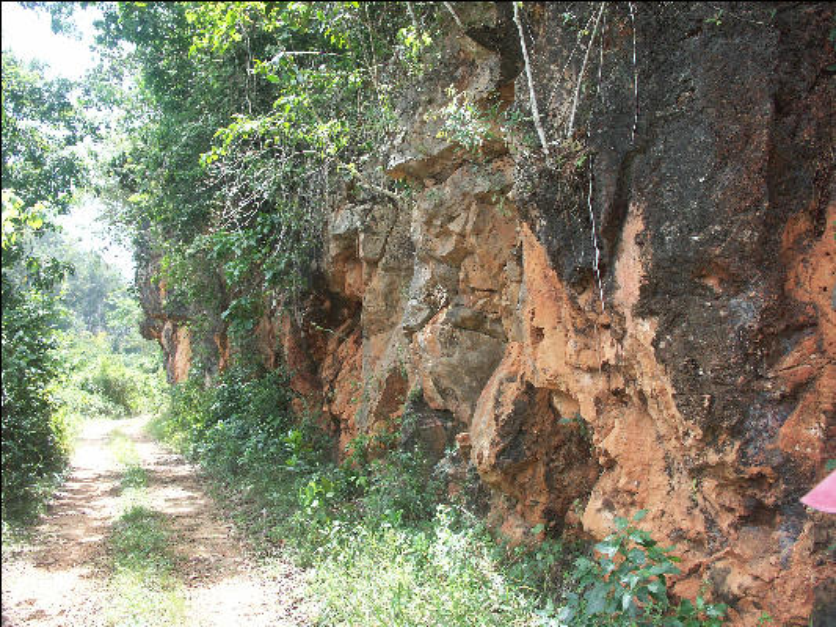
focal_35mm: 29
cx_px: 418
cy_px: 314
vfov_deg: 48.2
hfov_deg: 61.6
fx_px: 701
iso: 100
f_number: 4.5
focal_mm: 7.49
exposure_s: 1/125
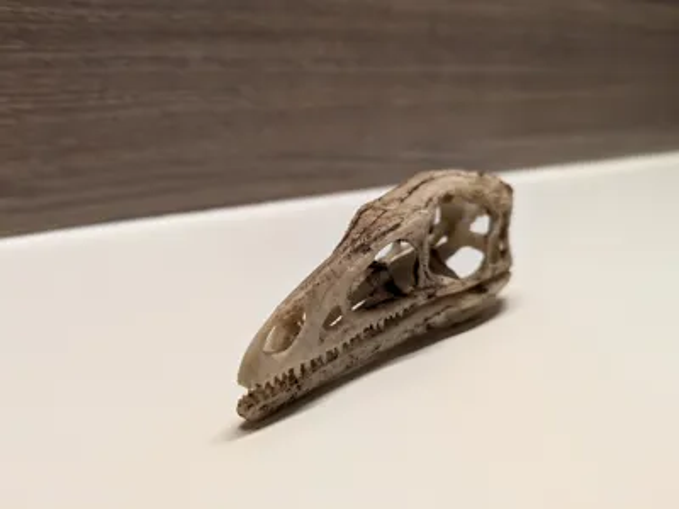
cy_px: 254
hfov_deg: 69.4
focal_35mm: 25
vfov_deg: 54.9
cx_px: 340
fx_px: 490
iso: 70
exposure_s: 1/25
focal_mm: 5.43
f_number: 1.89
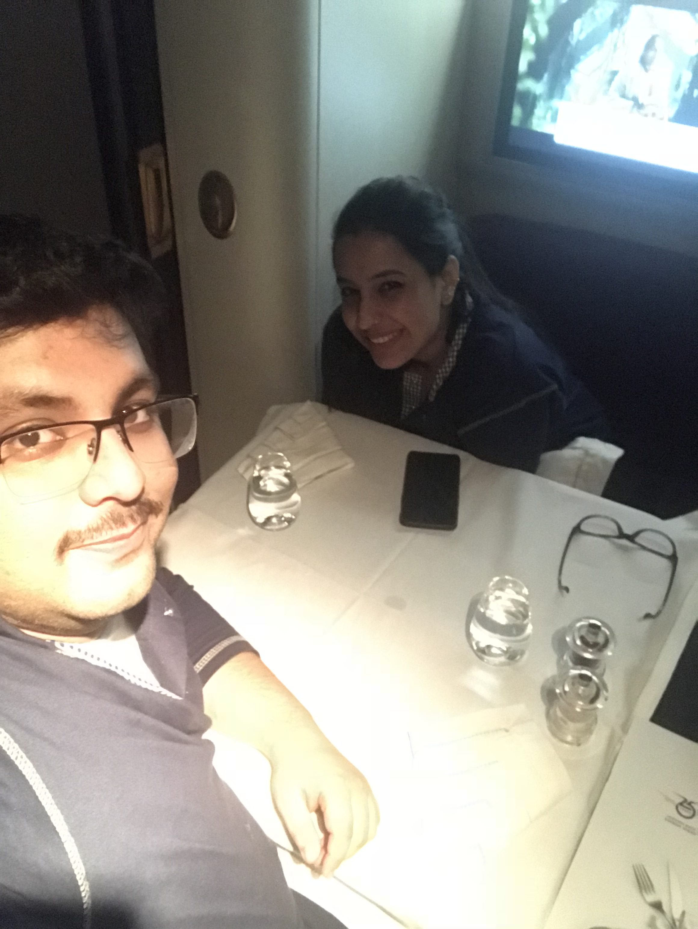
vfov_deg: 56.8
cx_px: 349
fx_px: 859
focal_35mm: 32
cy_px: 464
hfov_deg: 44.2
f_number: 2.2
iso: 1250
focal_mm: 2.87
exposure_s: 1/15
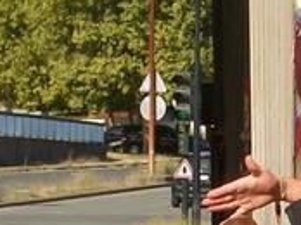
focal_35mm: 434
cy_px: 271
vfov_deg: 3.4
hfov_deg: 4.6
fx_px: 3769
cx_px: 242
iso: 80
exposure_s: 1/500
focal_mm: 12.1
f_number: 4.5
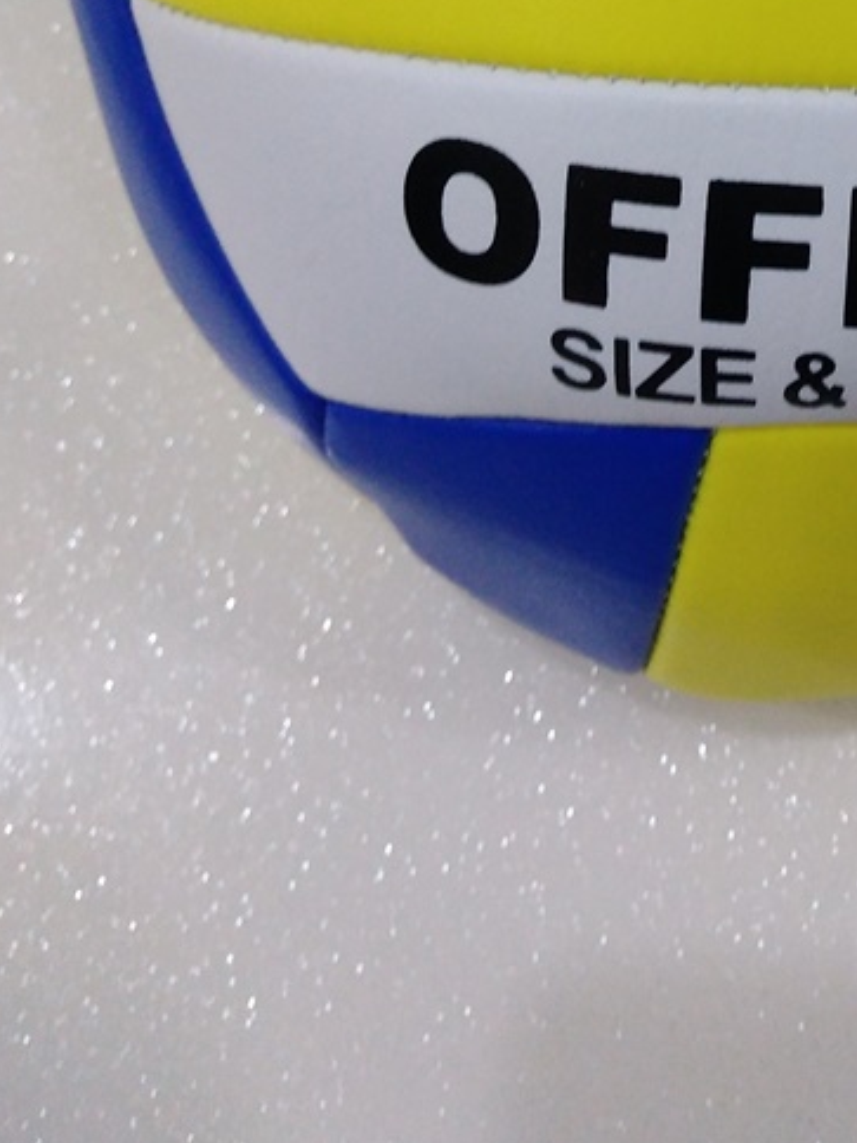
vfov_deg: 32.0
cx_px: 895
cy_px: -17
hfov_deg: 25.0
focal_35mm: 55
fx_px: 1816
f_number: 1.8
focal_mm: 3.6
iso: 381
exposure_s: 1/30
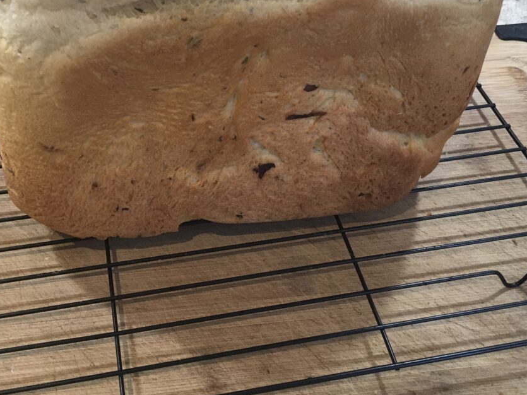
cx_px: 216
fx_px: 761
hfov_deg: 38.1
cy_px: 62
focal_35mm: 50
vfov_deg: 28.3
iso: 100
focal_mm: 4.15
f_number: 2.2
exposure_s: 1/30
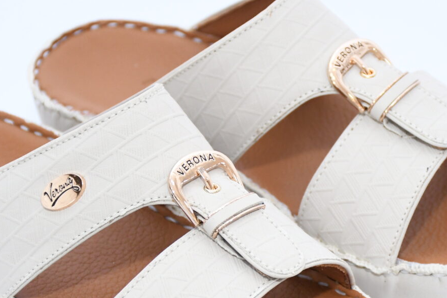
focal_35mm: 195
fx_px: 2421
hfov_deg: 10.5
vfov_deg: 7.0
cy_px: 239
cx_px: 262
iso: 1250
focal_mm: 56
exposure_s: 1/200
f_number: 5.6
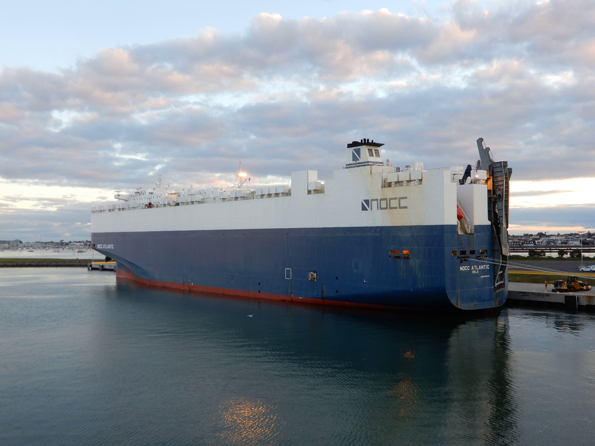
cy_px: 223
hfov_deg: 49.0
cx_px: 298
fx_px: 653
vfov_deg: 37.7
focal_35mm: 38
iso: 80
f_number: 4
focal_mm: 6.8
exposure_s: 1/50
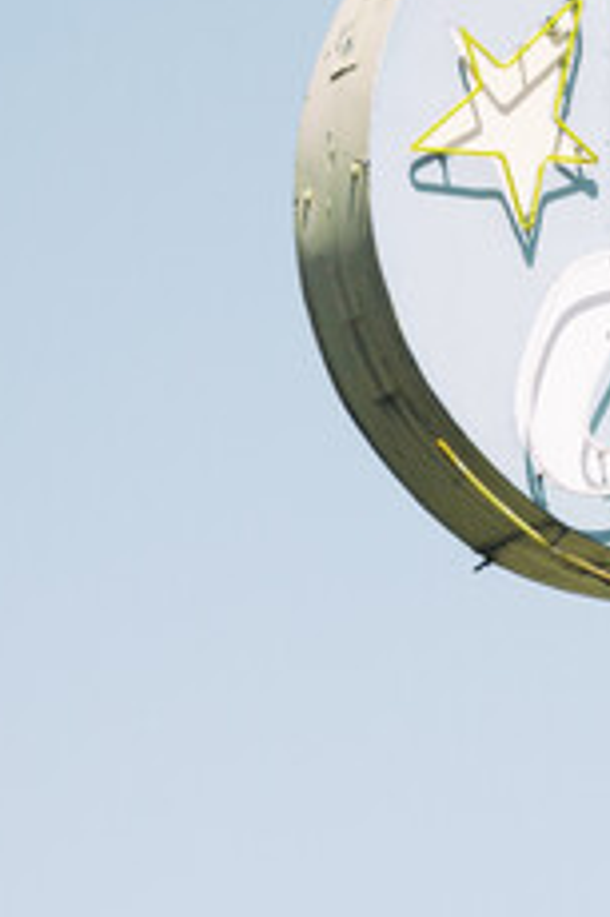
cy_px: 773
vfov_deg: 3.0
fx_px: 17283
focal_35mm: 679
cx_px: 1671
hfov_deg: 2.0
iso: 160
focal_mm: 120
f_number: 10
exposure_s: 1/640
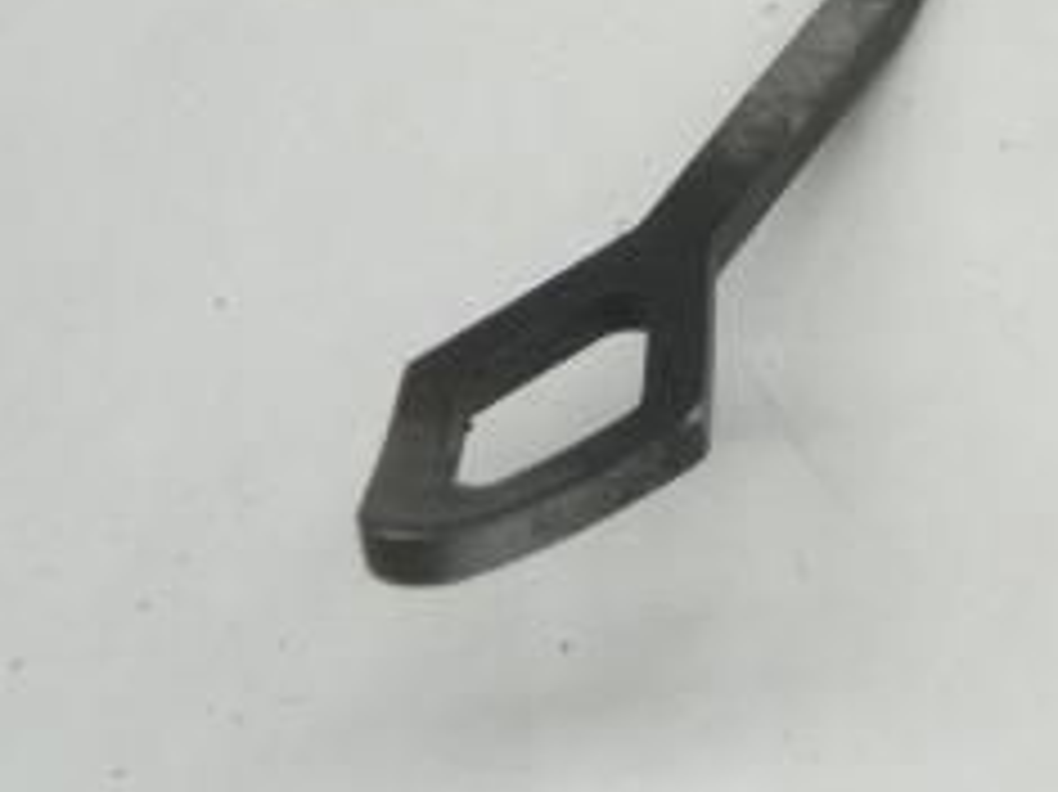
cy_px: -279
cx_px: 1720
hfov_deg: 14.7
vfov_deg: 11.8
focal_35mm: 122
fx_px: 3727
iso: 200
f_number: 3.3
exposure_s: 1/30
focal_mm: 4.7
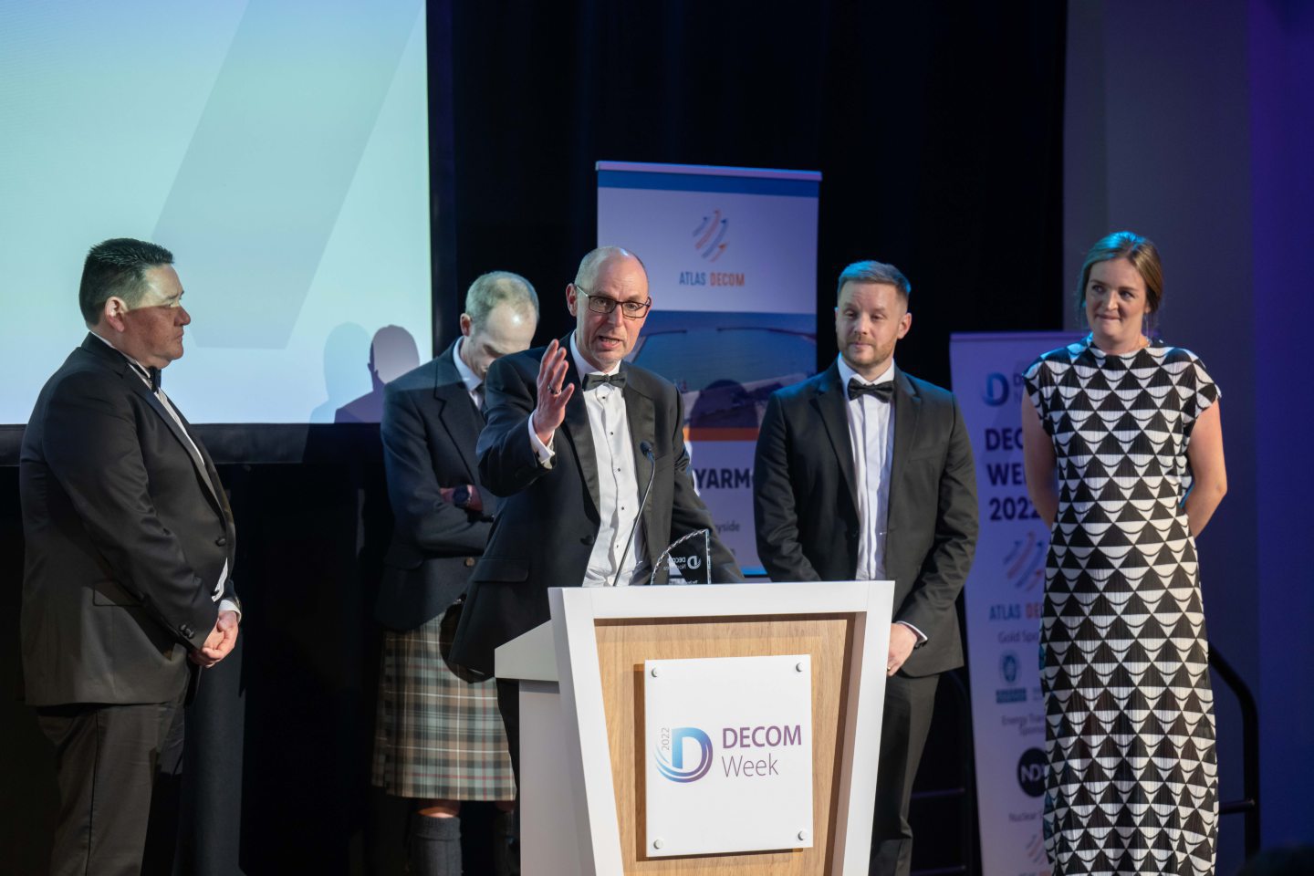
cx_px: 657
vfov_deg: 11.0
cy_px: 438
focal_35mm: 125
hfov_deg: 16.4
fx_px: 4562
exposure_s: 1/160
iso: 1250
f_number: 2.8
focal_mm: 125
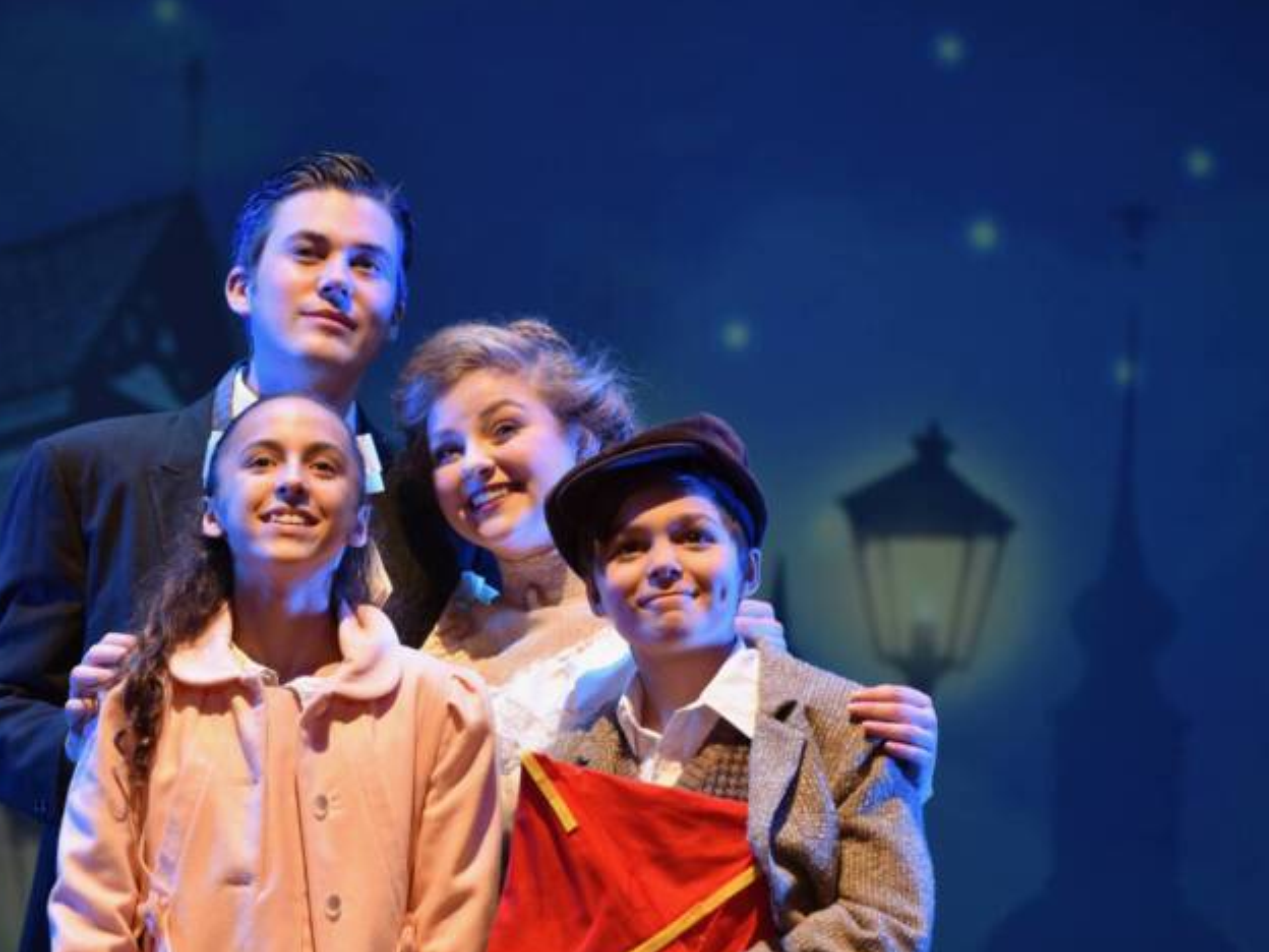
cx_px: 260
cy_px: 624
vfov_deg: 6.5
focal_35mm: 229
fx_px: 8395
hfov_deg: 8.6
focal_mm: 145
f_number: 2.8
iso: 2000
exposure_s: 1/125
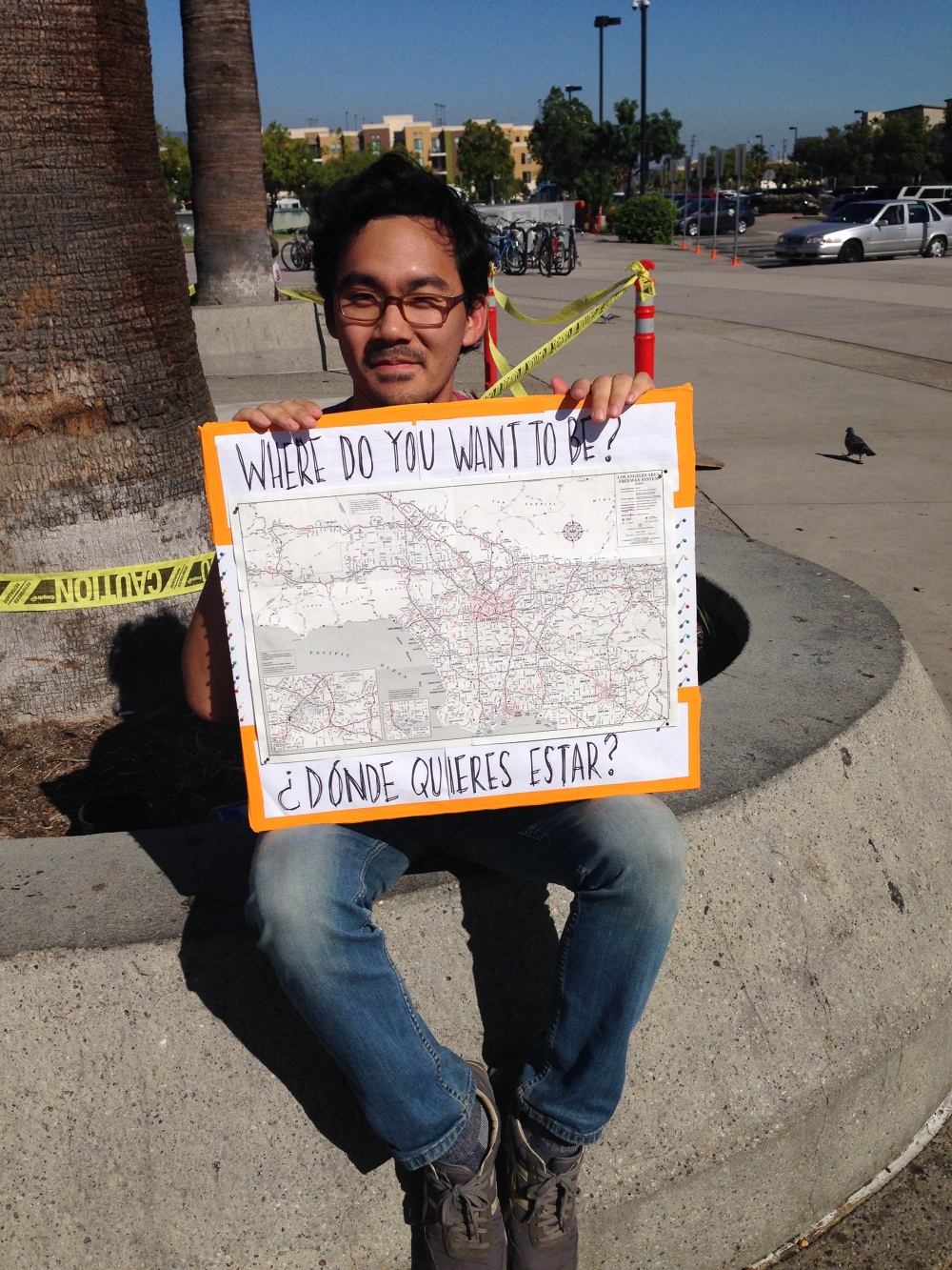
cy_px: 635
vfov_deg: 55.3
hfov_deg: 43.0
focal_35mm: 33
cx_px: 476
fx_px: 1210
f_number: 2.4
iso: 50
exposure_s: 1/4926
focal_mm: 4.12
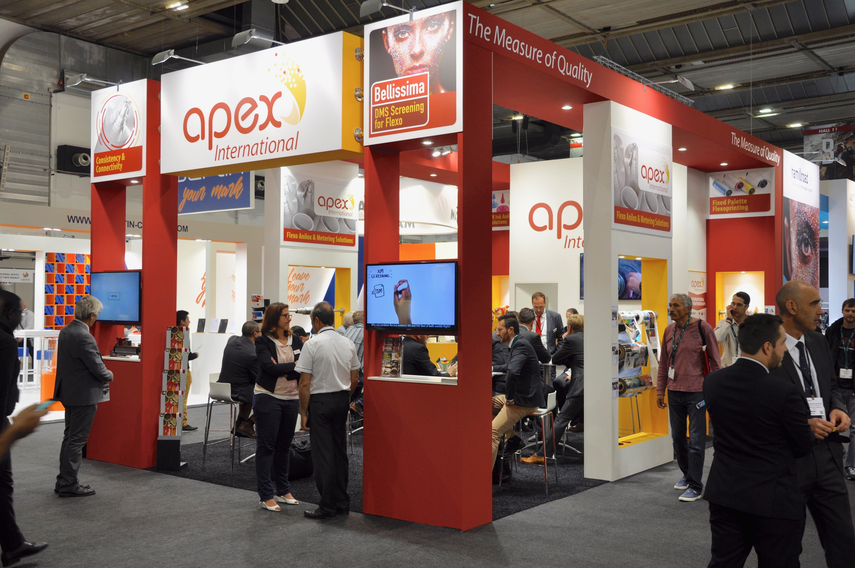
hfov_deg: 51.3
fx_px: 890
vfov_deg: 35.4
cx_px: 428
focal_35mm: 38
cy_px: 284
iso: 250
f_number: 5.6
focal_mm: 25
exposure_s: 1/30
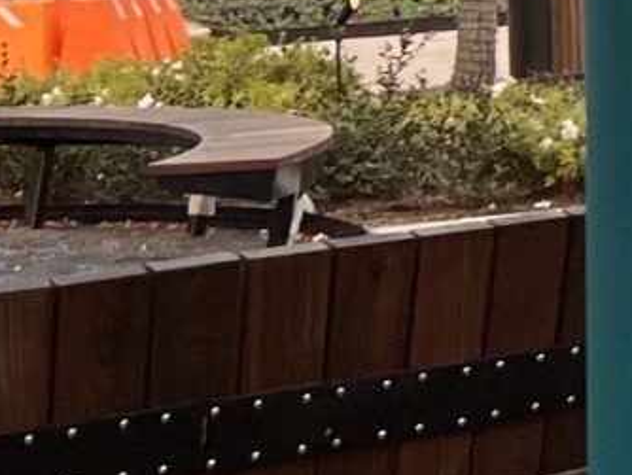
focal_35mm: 199
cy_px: -333
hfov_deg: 8.6
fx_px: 3636
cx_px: 1735
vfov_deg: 7.3
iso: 50
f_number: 1.5
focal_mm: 5.7
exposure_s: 1/683
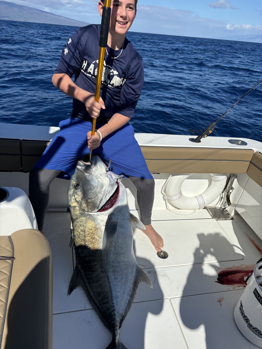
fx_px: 262
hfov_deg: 53.1
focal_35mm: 26
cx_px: 131
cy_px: 174
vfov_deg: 67.3
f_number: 1.6
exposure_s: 1/6711
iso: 50
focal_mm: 5.96
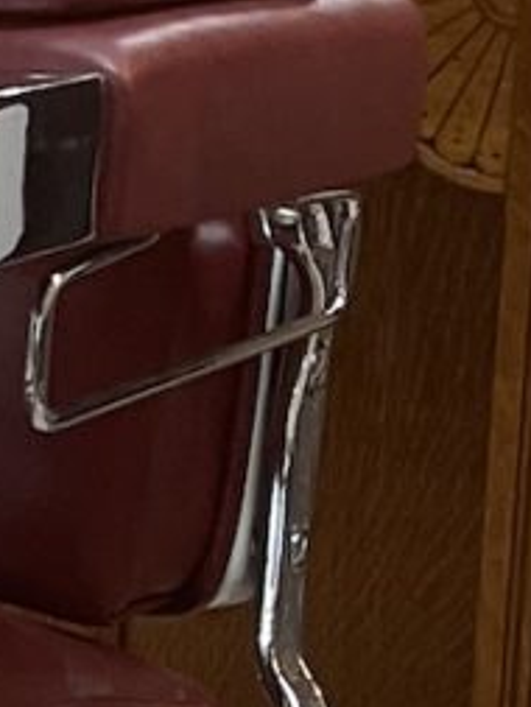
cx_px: -925
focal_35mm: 192
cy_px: 905
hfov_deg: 7.1
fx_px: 3924
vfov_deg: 10.1
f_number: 1.6
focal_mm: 5.1
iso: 400
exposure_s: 1/40
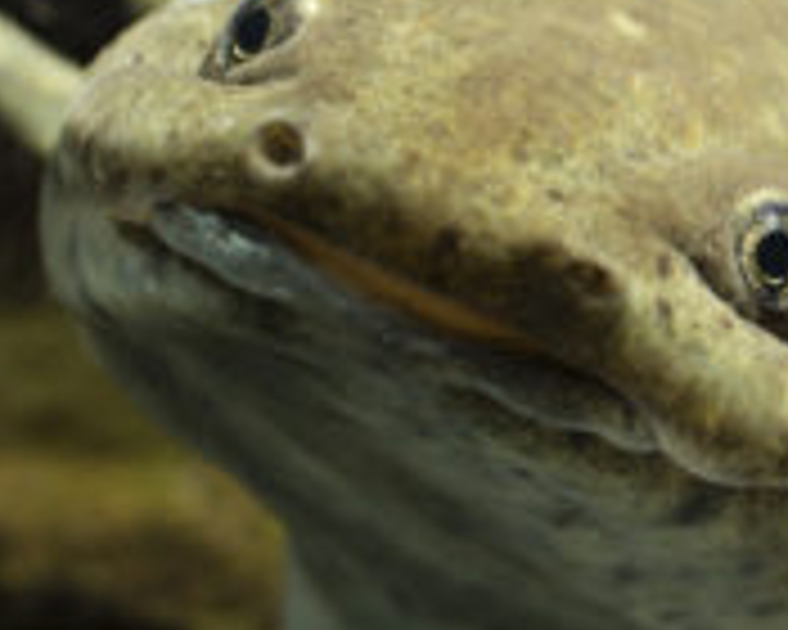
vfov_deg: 4.7
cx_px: 675
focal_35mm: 326
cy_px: 248
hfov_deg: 5.9
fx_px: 7603
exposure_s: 1/200
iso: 125
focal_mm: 90
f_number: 11
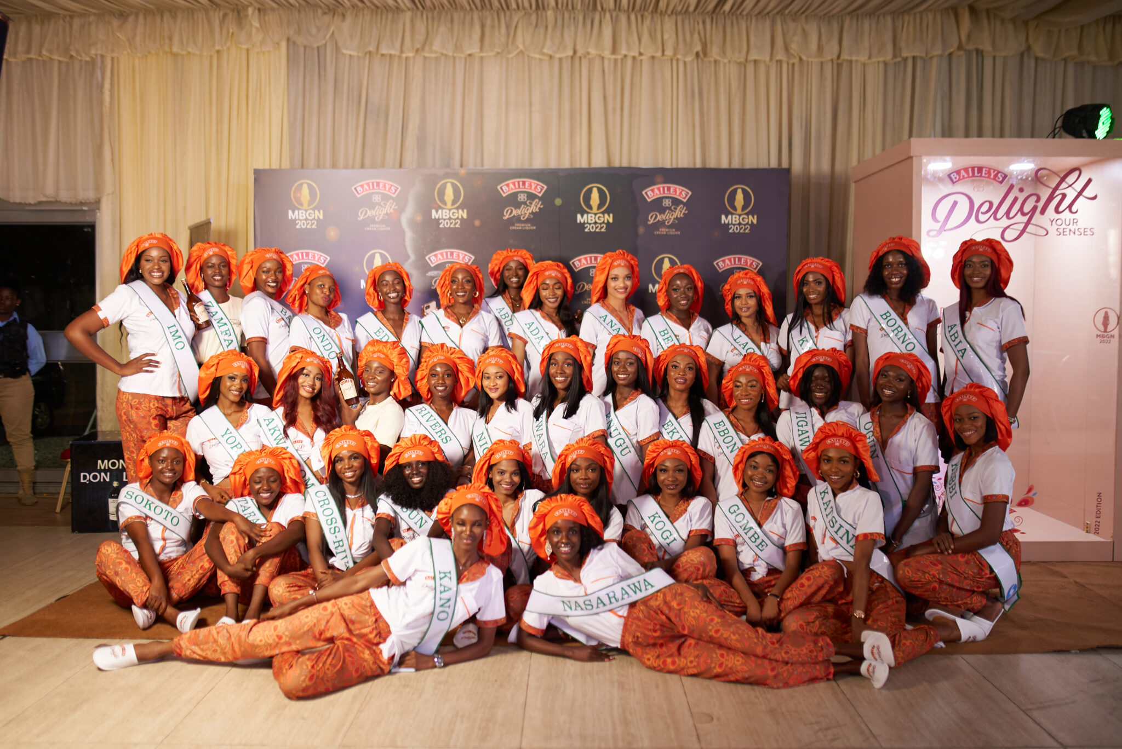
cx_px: 561
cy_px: 374
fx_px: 1091
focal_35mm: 35
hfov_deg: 54.4
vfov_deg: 37.9
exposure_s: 1/125
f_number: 1.4
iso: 400
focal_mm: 35
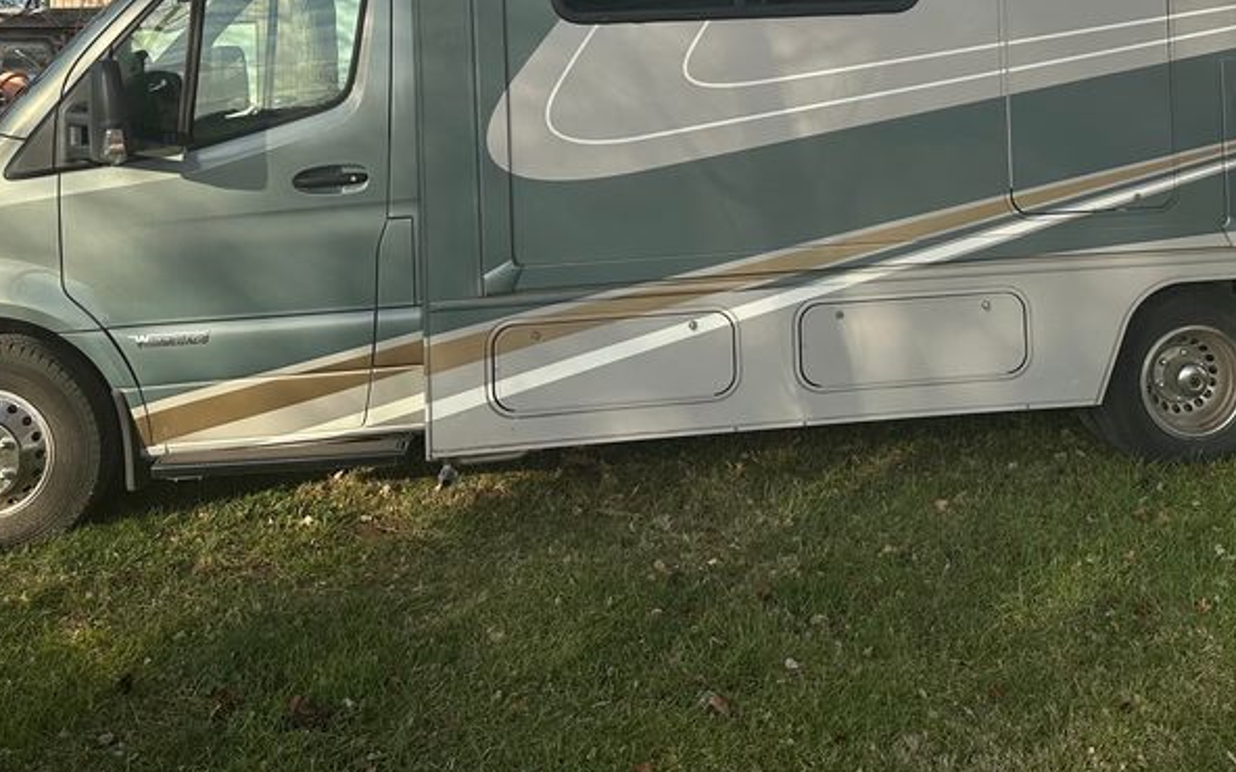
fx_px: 1482
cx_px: 745
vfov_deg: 27.8
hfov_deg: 45.0
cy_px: 29
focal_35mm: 44
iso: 80
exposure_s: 1/2028
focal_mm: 6.86
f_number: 1.78
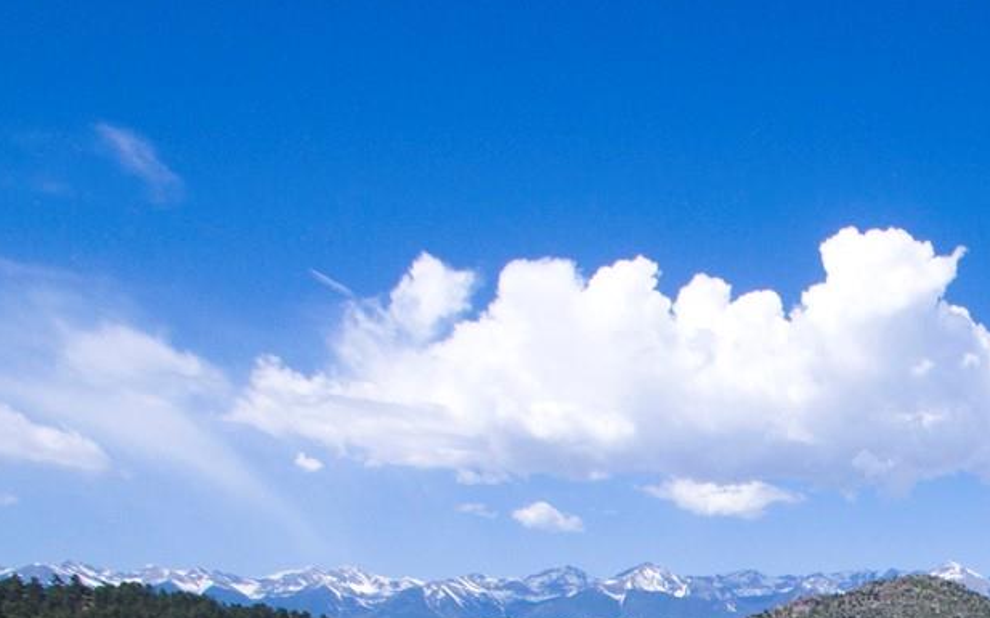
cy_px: 921
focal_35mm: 55
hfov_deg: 32.0
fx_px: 1483
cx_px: 1122
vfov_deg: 20.3
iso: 100
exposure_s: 1/1400
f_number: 2.8
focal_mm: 3.61
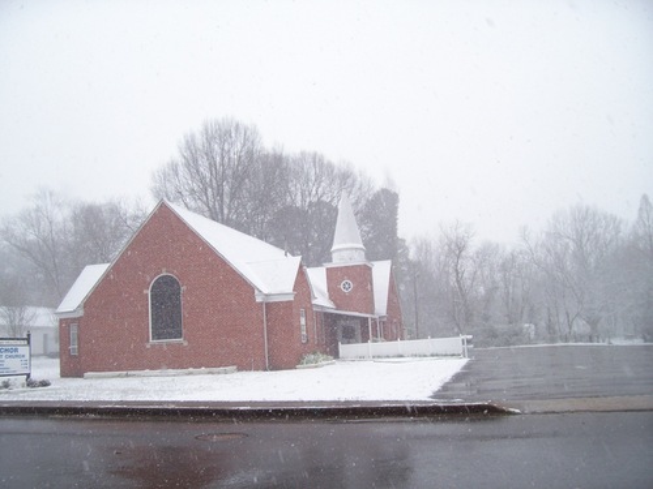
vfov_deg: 41.8
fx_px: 641
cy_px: 244
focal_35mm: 34
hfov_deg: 54.0
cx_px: 326
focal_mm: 5.6
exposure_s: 1/148
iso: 80
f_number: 2.7
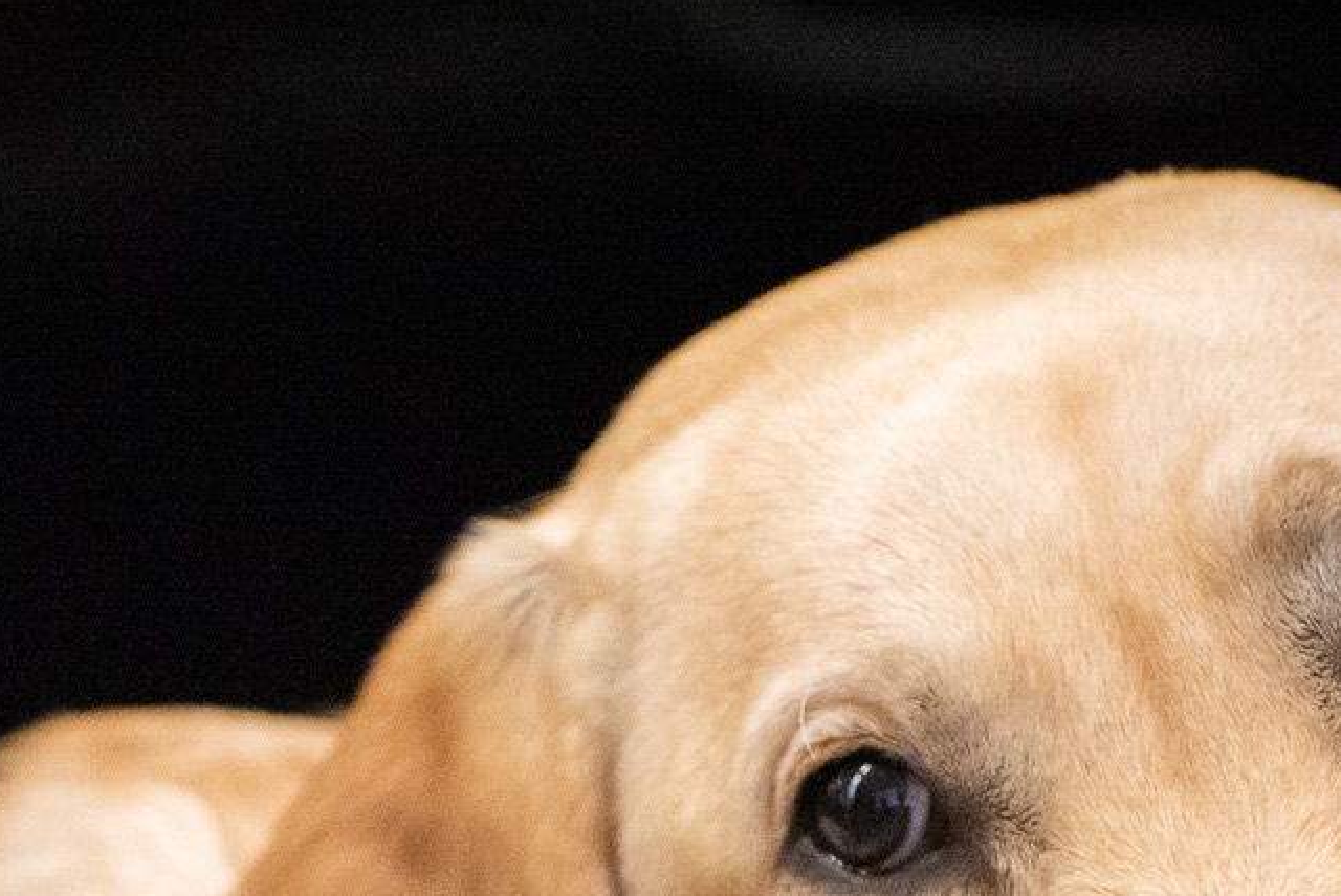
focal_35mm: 506
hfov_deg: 4.1
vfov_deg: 2.7
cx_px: 633
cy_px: 1216
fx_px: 18865
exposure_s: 1/160
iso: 6400
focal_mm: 180
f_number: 5
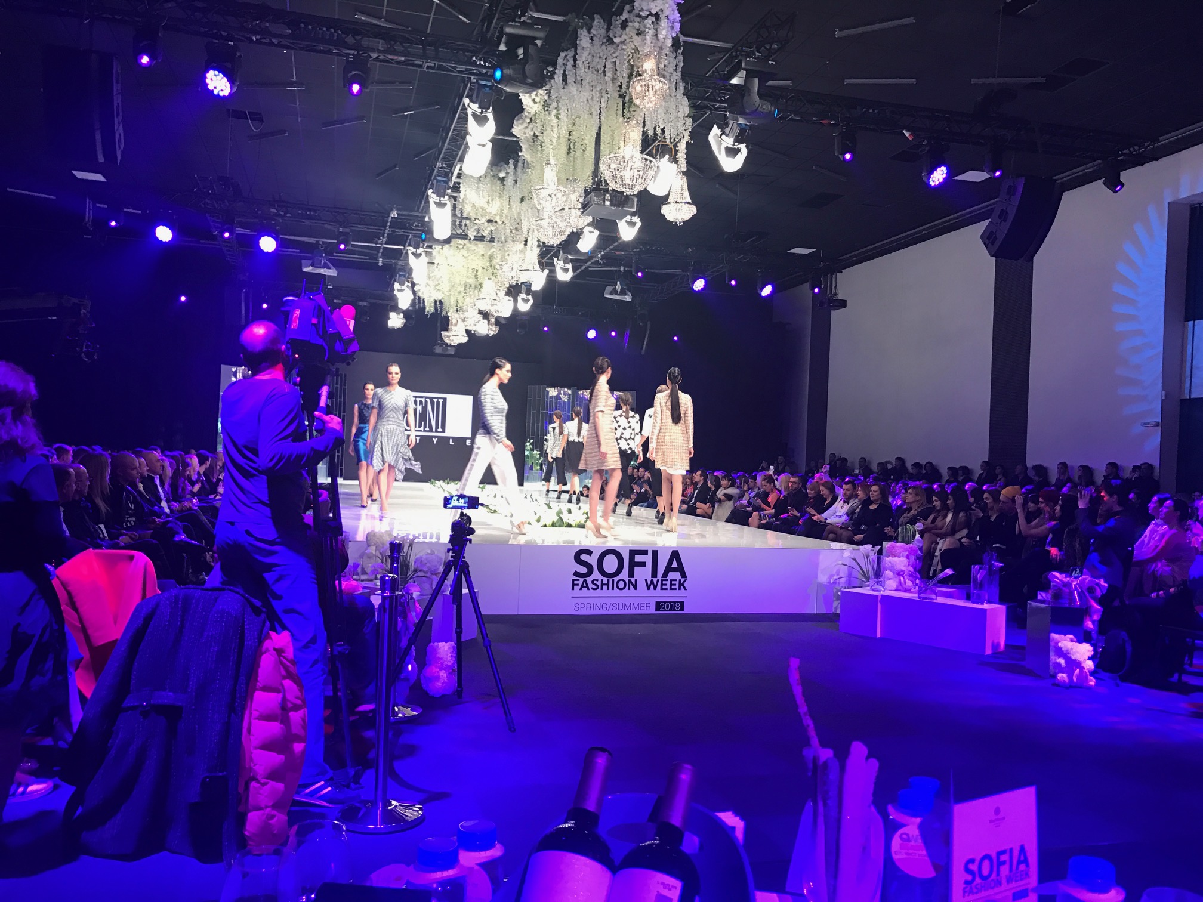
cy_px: 451
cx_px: 602
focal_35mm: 28
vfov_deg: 49.7
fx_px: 973
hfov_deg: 63.4
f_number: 1.8
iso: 40
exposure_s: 1/17
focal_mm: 3.99
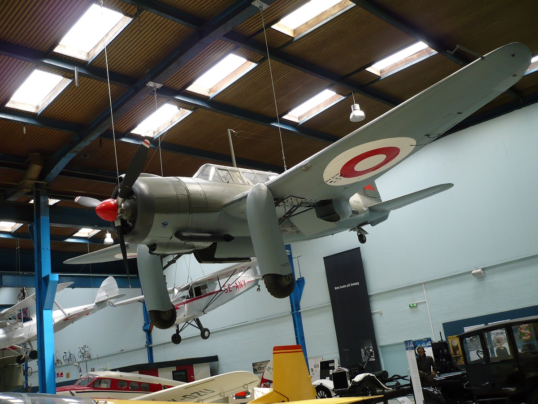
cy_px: 202
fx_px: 622
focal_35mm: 40
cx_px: 269
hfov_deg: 46.8
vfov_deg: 36.0
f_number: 3
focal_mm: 6.6
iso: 100
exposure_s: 1/50
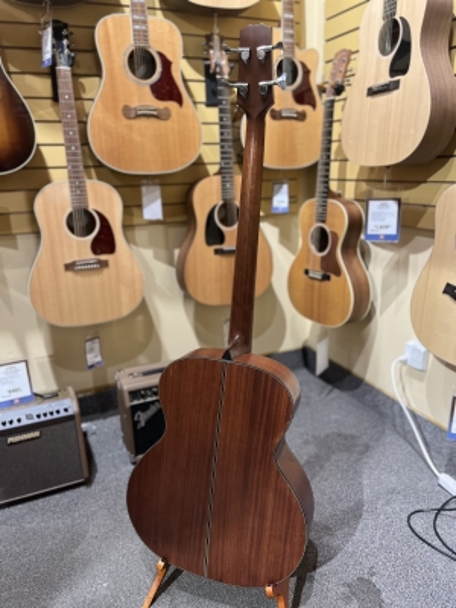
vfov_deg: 67.3
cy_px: 304
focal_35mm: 26
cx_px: 228
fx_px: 457
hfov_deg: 53.1
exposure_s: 1/60
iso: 400
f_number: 1.6
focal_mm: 5.1
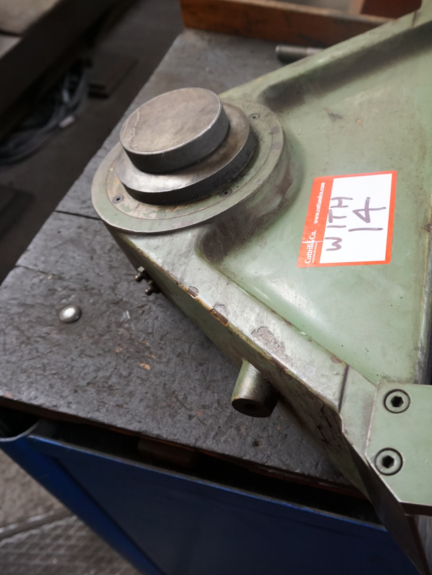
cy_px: 285
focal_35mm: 35
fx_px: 582
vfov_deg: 52.6
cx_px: 314
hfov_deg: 39.8
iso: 800
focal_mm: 16
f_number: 4
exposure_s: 1/60
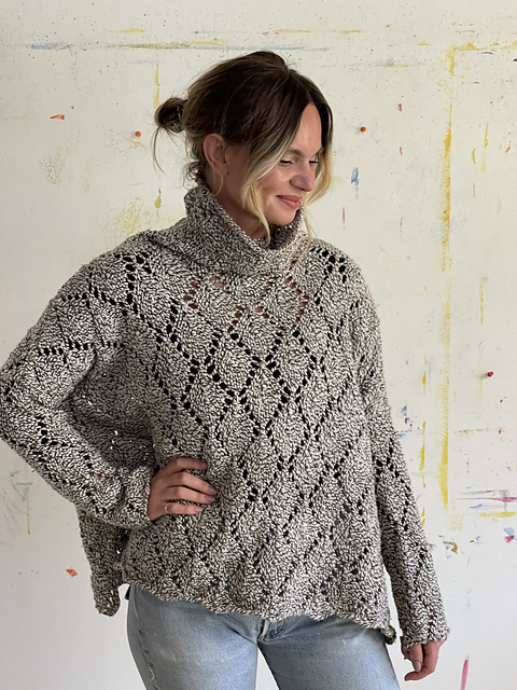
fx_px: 1274
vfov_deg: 30.3
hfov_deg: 22.9
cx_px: 258
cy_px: 345
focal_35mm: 64
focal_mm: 7.5
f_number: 2.2
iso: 200
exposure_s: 1/99
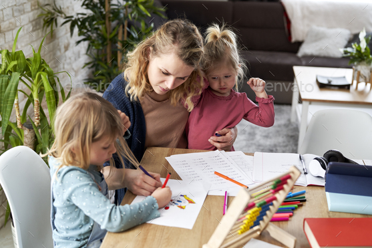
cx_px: 182
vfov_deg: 25.5
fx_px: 547
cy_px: 118
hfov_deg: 37.5
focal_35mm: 53
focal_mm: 50
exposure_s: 1/100
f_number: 2.2
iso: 400
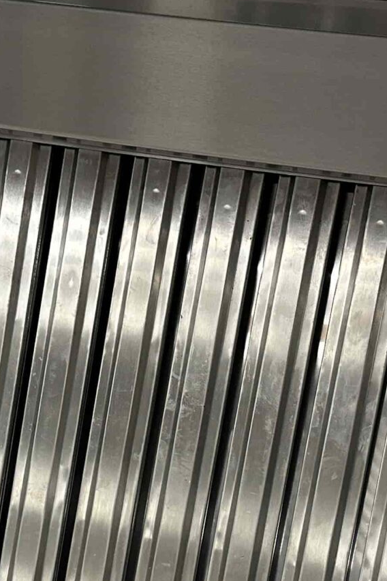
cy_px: 481
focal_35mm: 75
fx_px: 1209
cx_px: 161
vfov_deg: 26.4
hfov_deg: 18.2
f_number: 1.78
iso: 320
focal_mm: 6.86
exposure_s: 1/50
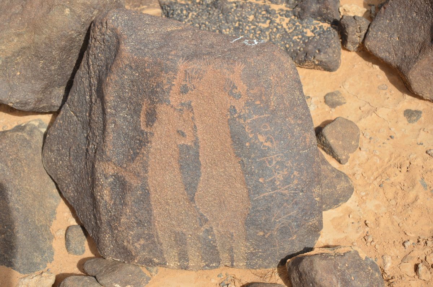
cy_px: 144
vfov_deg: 18.1
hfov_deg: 27.0
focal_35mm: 75
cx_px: 216
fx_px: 900
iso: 100
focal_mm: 50
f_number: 8
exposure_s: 1/250
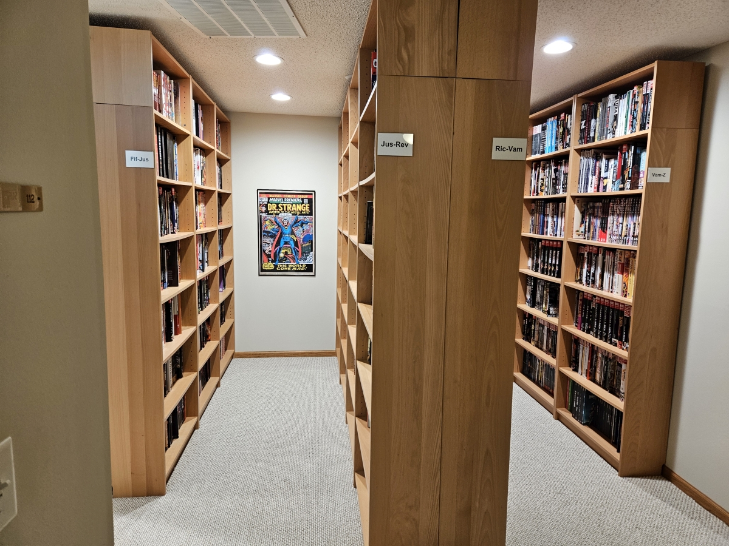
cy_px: 273
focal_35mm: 23
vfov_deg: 58.9
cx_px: 364
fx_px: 484
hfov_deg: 73.9
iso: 250
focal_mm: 5.4
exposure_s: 1/50
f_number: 1.8
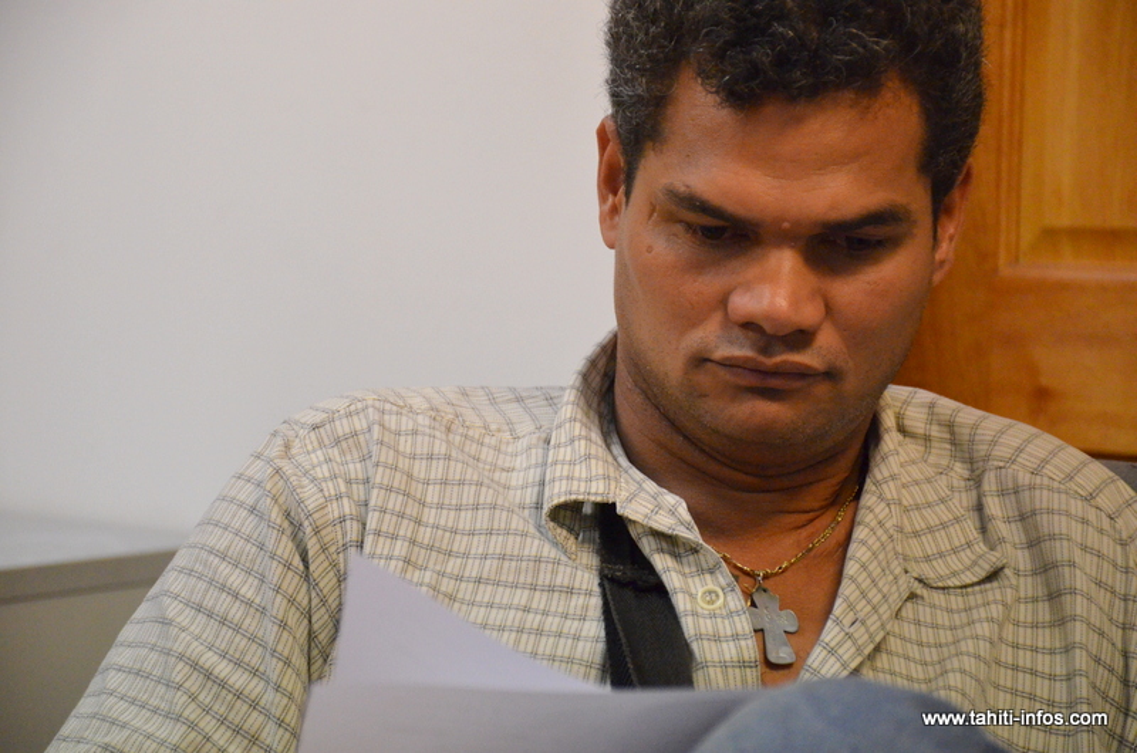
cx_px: 568
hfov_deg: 15.2
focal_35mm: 135
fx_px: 4255
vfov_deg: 10.1
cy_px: 376
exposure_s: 1/250
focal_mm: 90
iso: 4000
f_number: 6.3
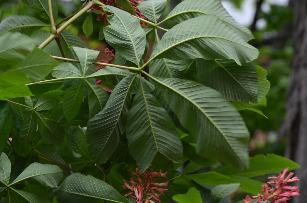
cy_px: 102
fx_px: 1596
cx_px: 154
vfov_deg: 7.3
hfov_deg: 11.0
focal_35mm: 188
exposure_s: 1/50
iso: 100
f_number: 8
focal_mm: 125
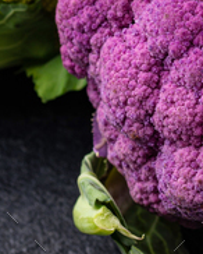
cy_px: 95
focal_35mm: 479
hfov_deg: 3.2
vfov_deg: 4.0
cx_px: 103
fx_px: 3591
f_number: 8
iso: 100
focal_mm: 105
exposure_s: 1/100
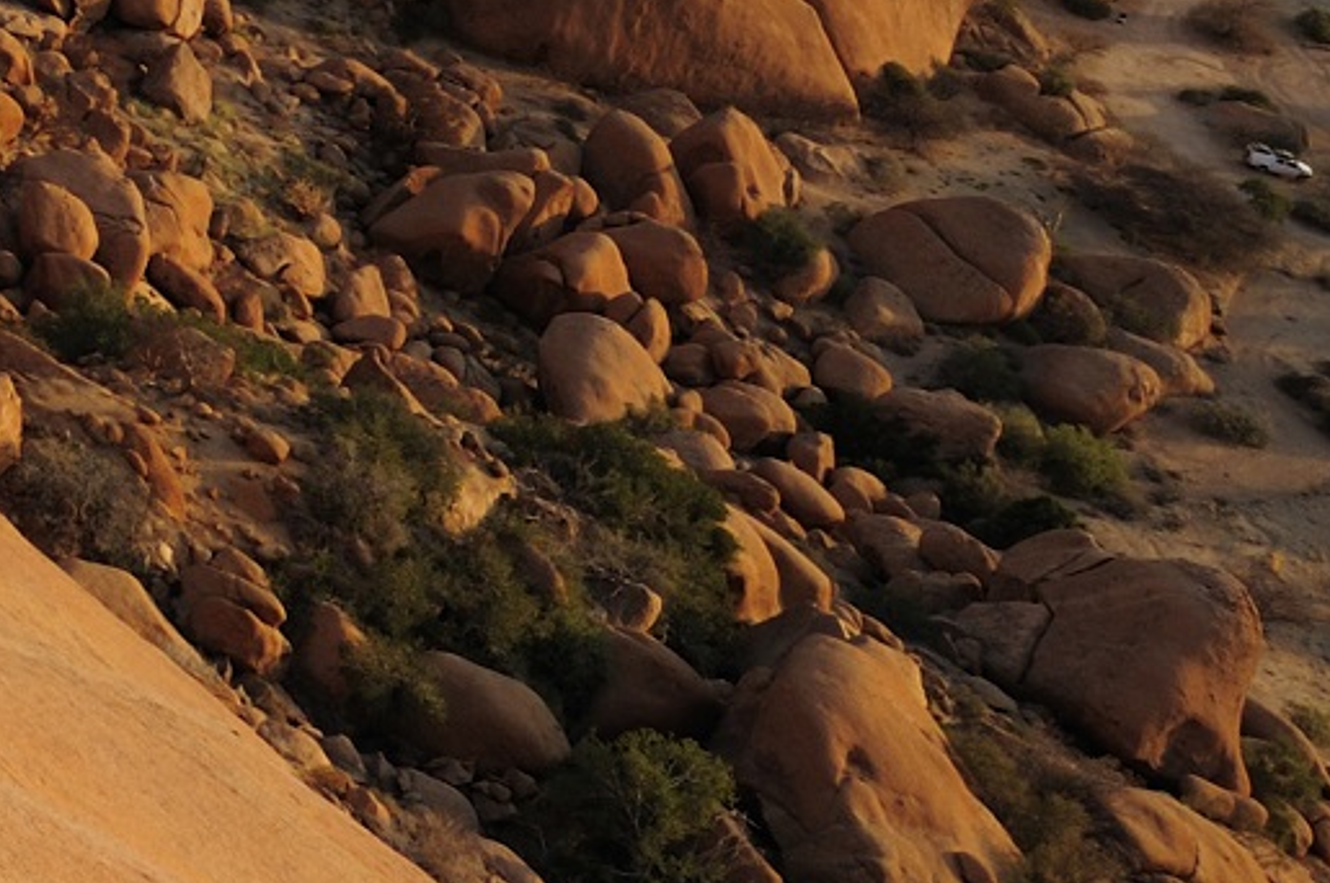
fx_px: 2509
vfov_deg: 18.6
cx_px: -1079
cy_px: -244
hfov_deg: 20.6
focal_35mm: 68
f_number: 10
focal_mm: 14
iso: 200
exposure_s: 1/125
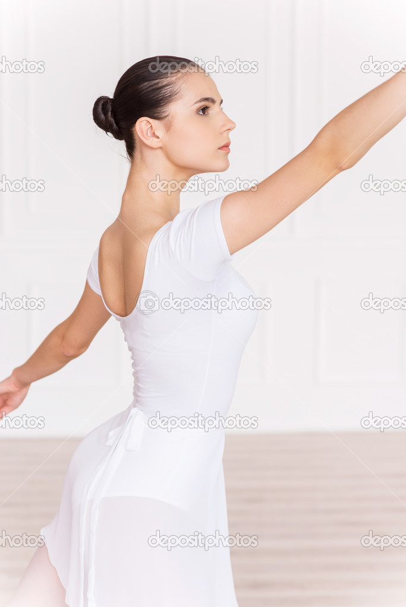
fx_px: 1436
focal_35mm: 85
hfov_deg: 16.1
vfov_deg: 23.9
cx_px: 203
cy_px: 304
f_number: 3.5
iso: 320
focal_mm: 85
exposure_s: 1/160
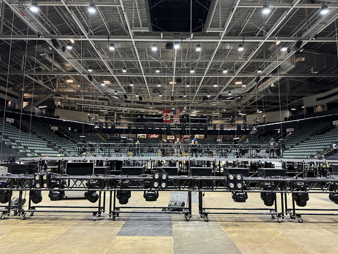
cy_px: 127
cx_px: 169
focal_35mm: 24
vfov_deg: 56.8
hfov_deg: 71.6
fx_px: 234
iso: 400
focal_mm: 6.86
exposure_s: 1/60
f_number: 1.78
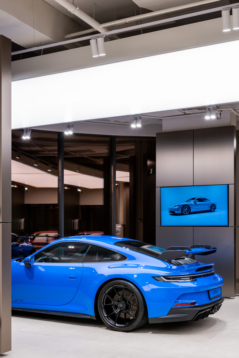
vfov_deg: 42.7
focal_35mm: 46
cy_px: 179
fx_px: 458
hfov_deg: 29.2
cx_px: 120
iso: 100
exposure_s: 1/5
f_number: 9
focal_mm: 31
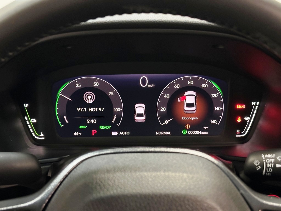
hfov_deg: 39.7
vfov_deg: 30.3
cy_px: 106
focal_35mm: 48
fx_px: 390
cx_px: 140
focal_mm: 6.86
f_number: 1.78
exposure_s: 1/24
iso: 640
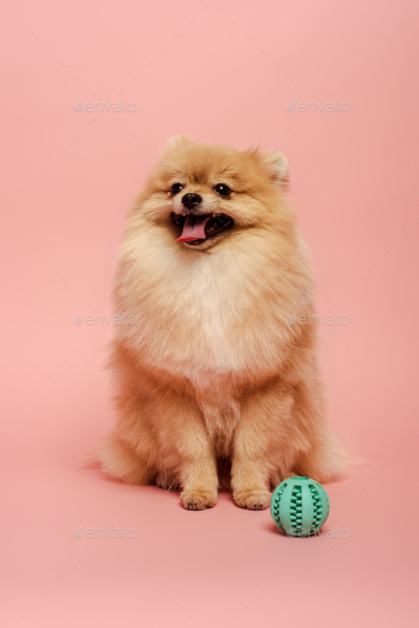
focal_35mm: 50
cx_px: 210
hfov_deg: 27.0
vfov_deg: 39.6
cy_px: 314
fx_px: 872
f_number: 5.6
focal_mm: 50
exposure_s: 1/160
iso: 100
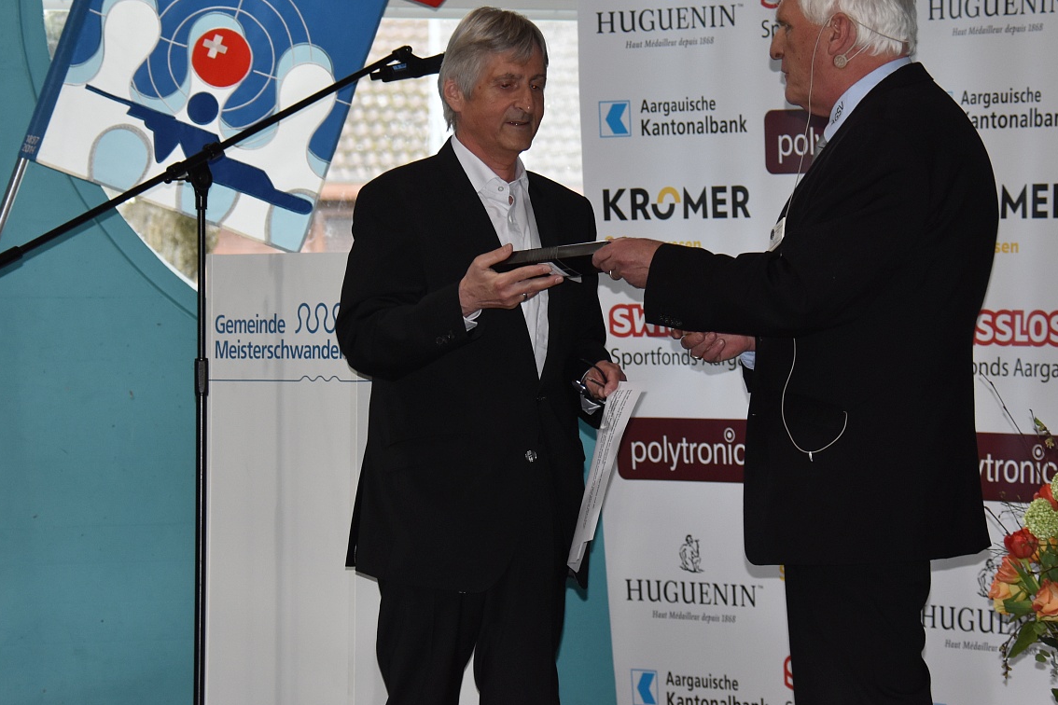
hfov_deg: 11.3
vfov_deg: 7.5
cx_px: 599
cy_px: 213
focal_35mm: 182
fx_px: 5348
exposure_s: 1/100
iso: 800
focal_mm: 86
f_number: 5.6
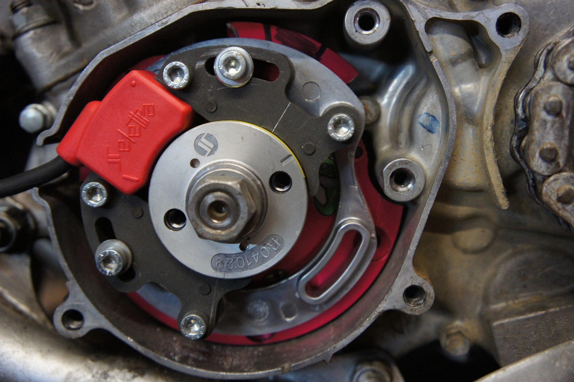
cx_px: 287
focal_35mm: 44
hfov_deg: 45.0
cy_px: 191
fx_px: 693
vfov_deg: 30.8
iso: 1600
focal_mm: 29
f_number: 4
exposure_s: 1/50
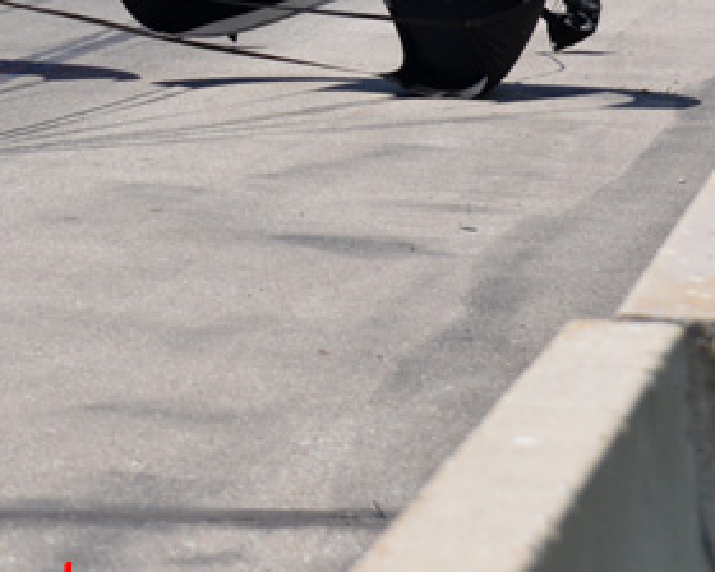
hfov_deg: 8.0
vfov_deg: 6.5
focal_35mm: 235
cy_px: -130
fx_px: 4973
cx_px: -478
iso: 400
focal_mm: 70
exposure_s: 1/1600
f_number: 7.1
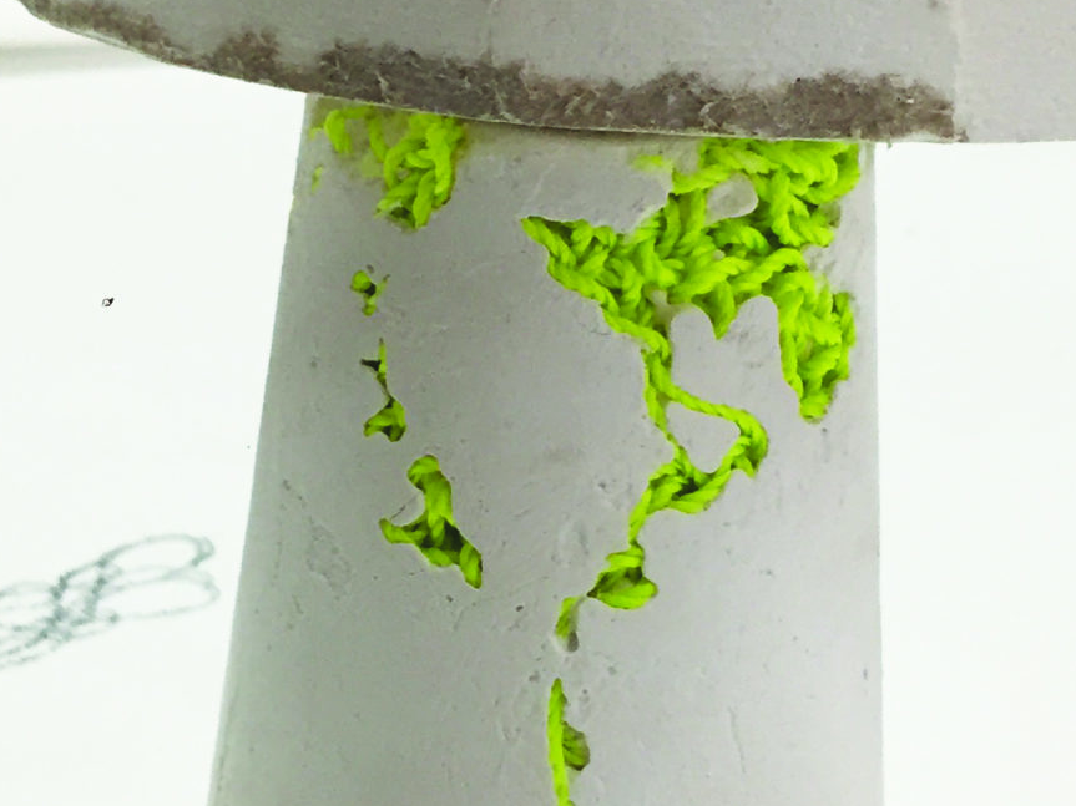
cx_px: 491
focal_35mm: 86
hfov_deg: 22.8
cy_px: 372
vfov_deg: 17.2
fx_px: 2673
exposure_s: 1/30
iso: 40
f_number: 2.2
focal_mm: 4.15
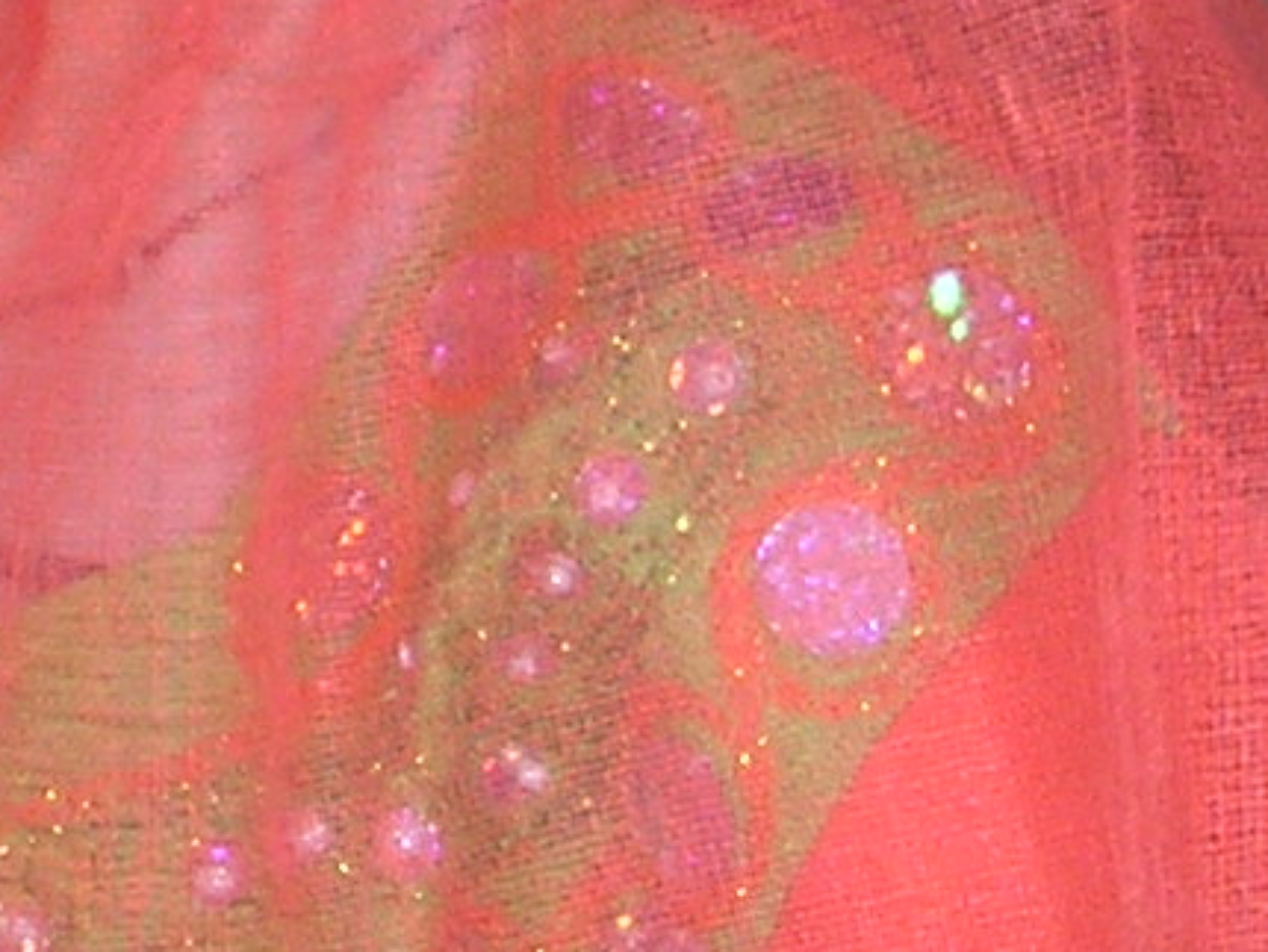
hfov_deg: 6.2
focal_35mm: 319
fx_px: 11692
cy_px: -407
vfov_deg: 4.6
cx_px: 192
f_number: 3.6
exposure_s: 1/60.1
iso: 124
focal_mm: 10.2
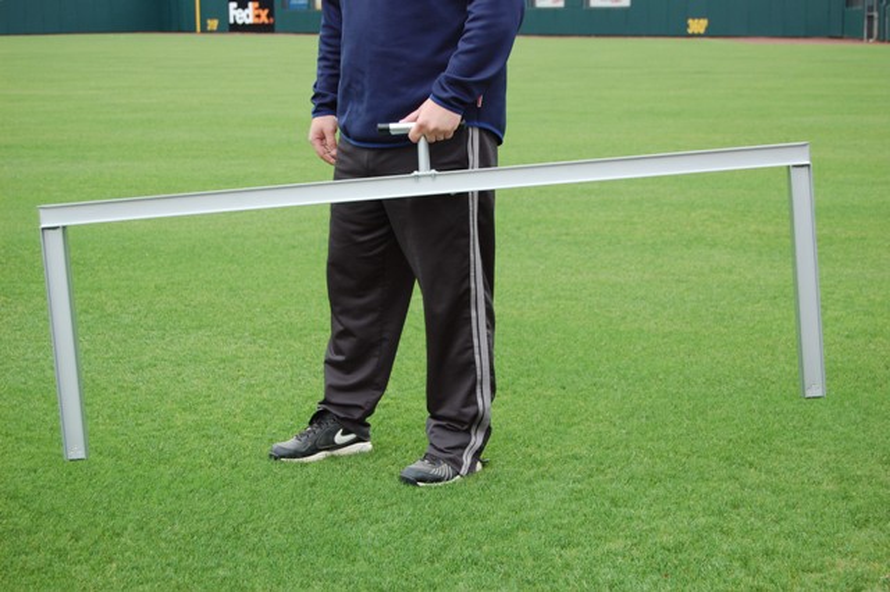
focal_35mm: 68
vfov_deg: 20.1
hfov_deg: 29.9
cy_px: 296
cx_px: 445
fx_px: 1668
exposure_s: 1/100
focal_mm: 45
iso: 400
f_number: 5.3
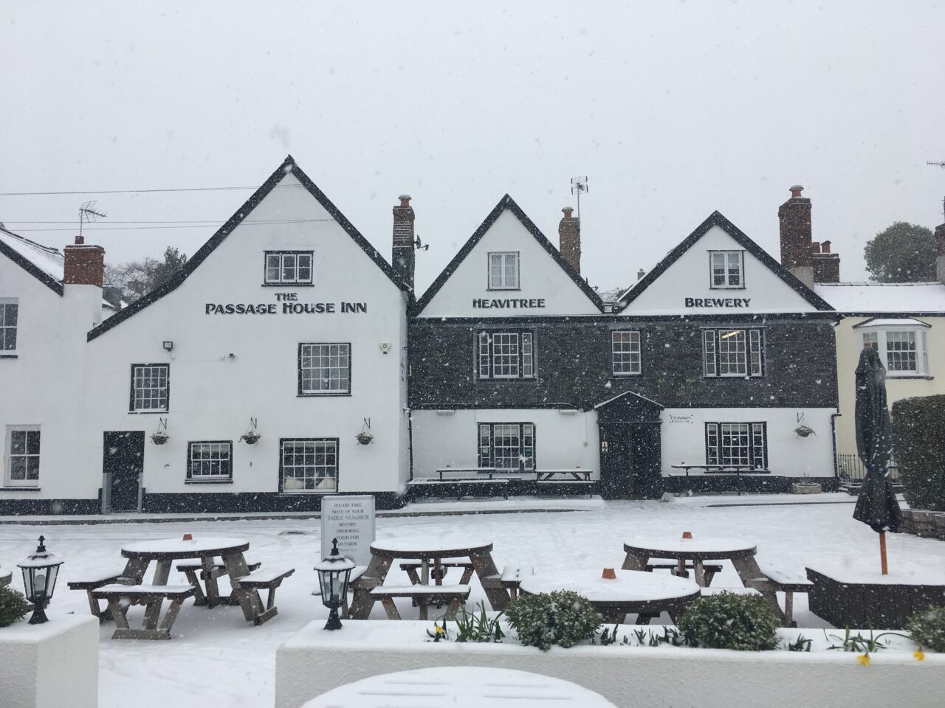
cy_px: 354
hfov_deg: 61.7
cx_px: 472
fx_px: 792
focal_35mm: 29
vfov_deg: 48.2
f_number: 2.2
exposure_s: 1/630
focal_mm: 4.15
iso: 25
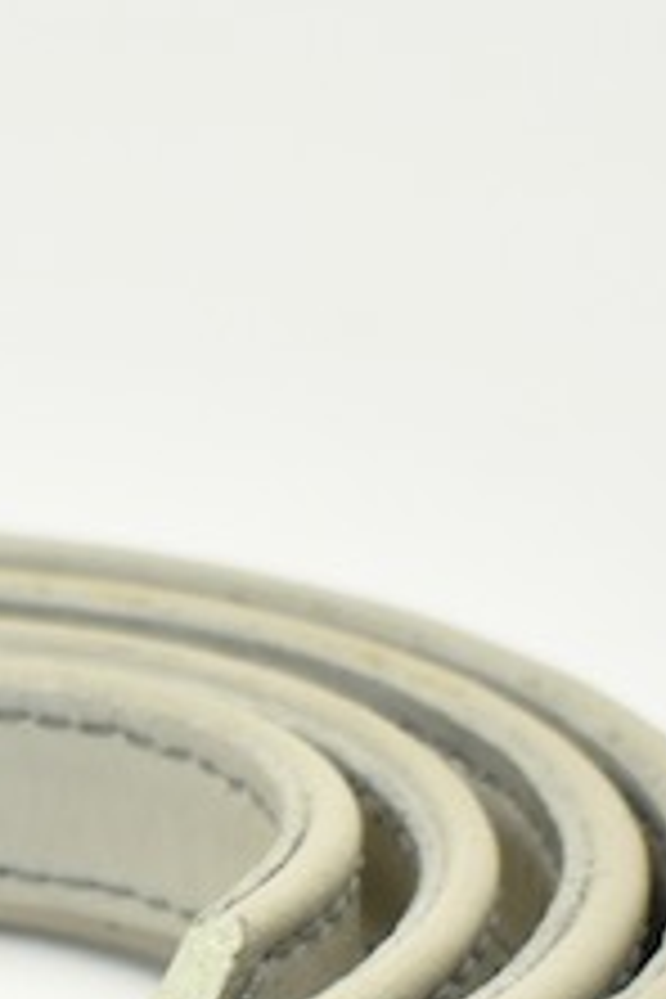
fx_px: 8630
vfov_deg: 6.6
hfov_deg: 4.4
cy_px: 918
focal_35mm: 311
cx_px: -292
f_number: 5.6
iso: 400
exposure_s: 1/320
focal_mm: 36
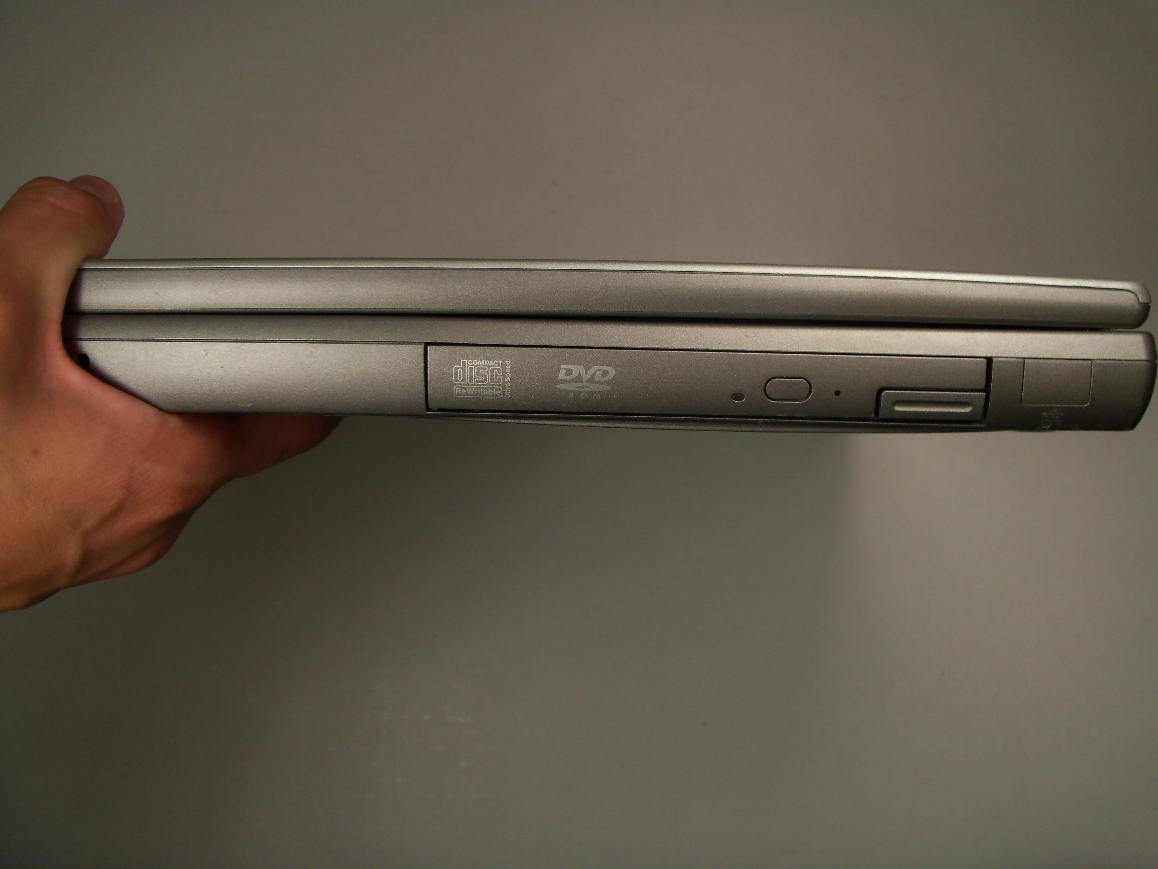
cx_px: 579
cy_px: 434
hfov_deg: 52.6
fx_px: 1171
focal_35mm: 35
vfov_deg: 40.7
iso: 64
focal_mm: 6.3
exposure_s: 1/250
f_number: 3
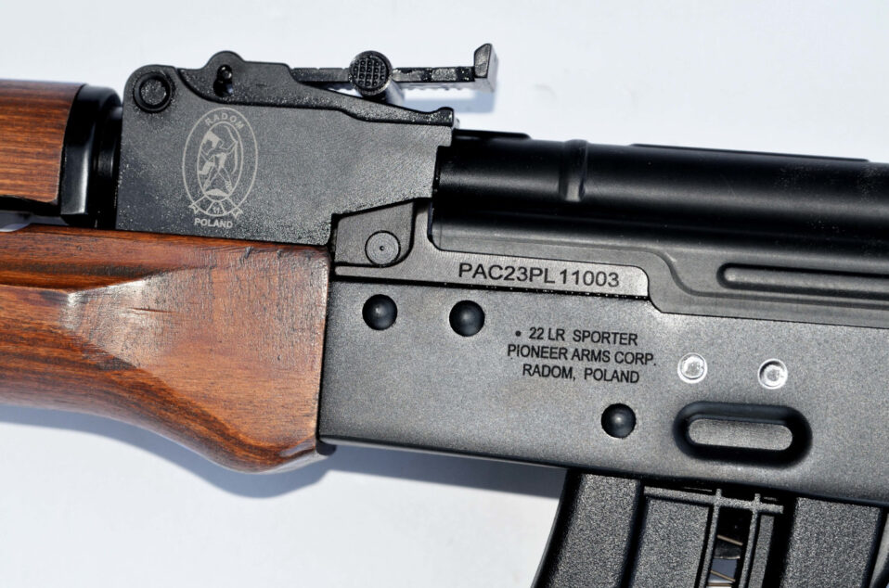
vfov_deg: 12.1
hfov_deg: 18.2
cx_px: 444
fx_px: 2772
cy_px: 294
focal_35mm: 112
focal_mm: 75
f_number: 5.6
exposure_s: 1/125
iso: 200
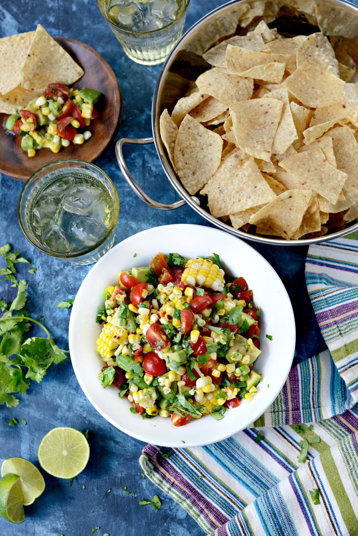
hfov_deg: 27.0
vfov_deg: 39.6
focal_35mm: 50
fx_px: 745
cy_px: 268
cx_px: 179
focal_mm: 50
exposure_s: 1/400
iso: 900
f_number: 4.5
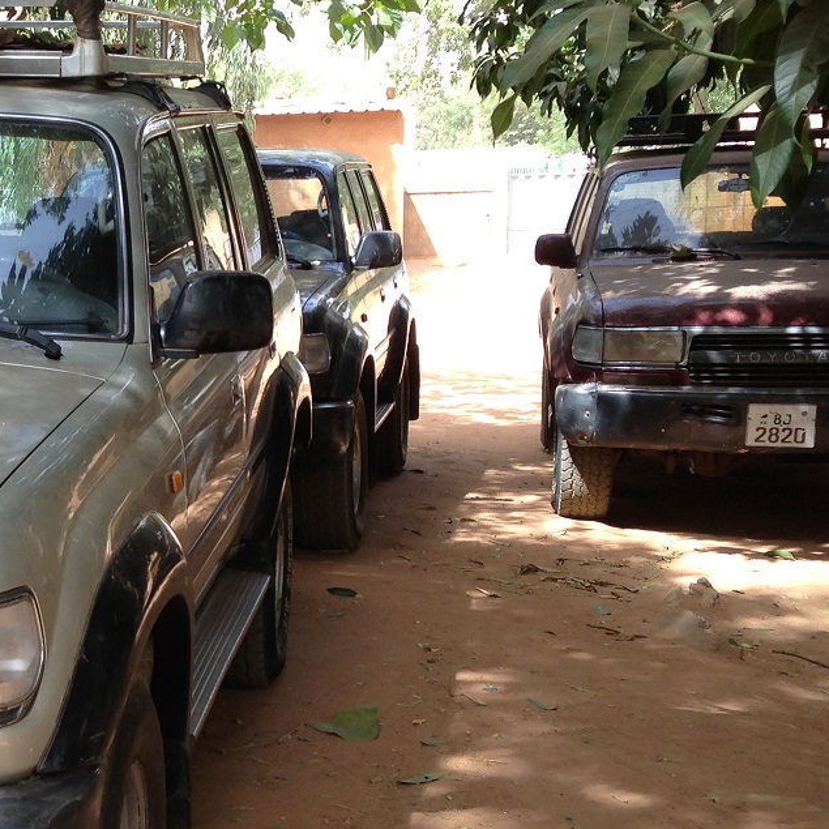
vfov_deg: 23.0
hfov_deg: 21.7
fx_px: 2032
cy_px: 460
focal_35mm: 75
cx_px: -120
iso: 50
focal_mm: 4.13
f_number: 2.4
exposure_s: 1/191
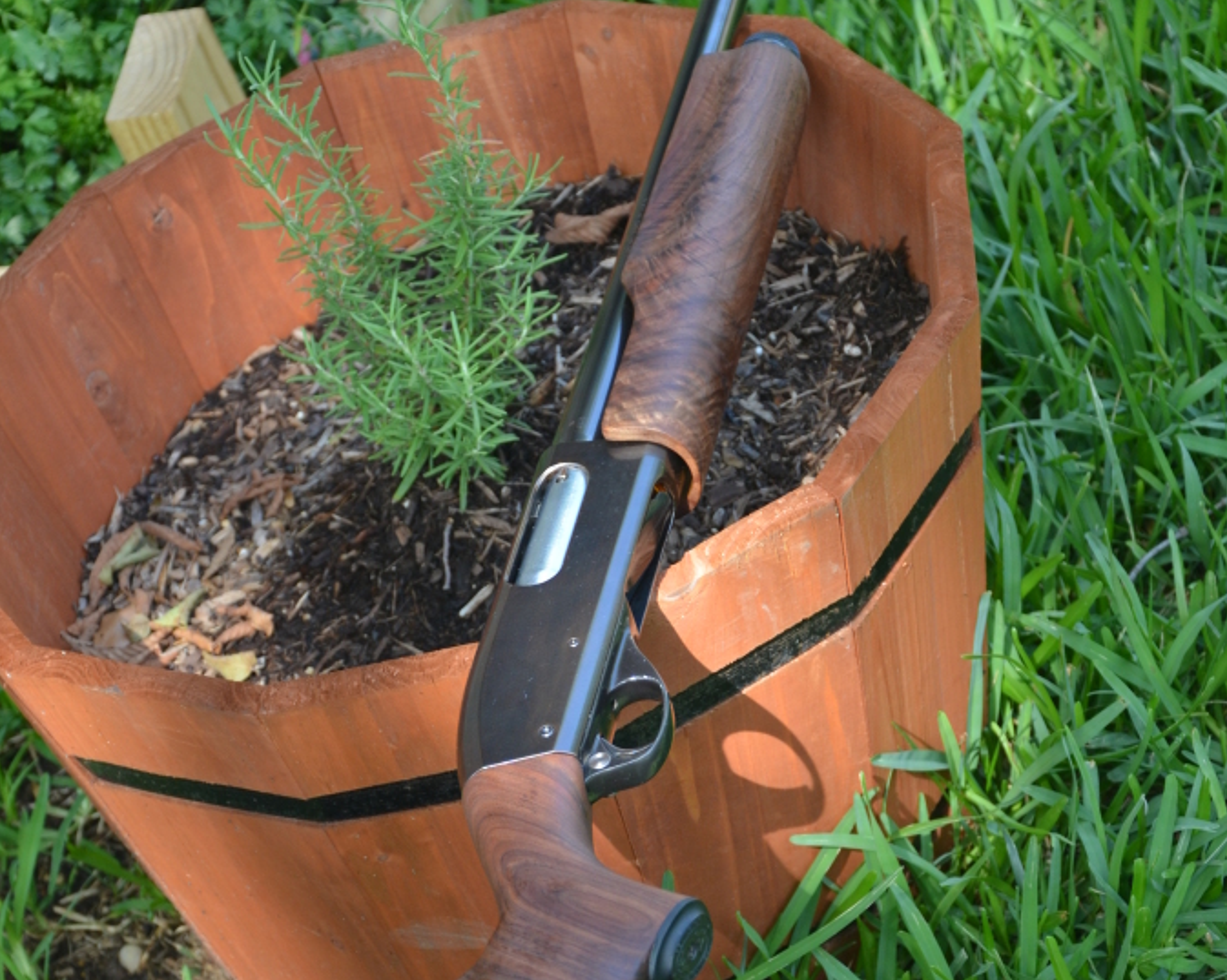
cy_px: 681
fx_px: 4502
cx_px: 611
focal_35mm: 124
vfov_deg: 12.4
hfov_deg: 15.5
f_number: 5
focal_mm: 58
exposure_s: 1/250
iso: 450
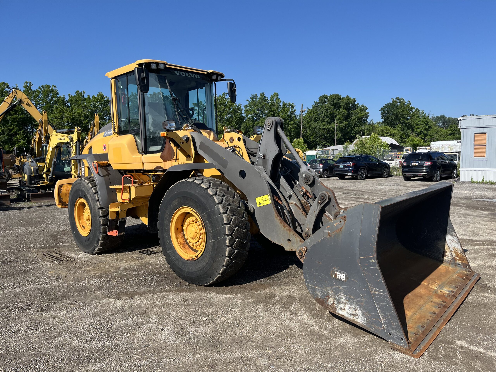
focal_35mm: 26
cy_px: 186
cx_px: 248
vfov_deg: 53.1
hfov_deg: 67.3
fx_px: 373
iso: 50
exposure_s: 1/2899
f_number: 1.6
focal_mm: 5.1
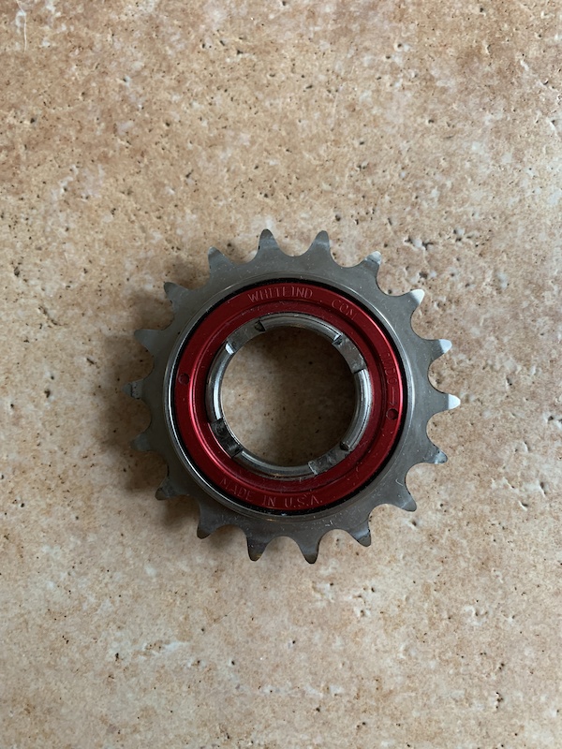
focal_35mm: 26
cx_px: 281
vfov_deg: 67.3
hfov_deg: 53.1
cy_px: 374
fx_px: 563
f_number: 1.8
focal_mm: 4.25
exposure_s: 1/60
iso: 250
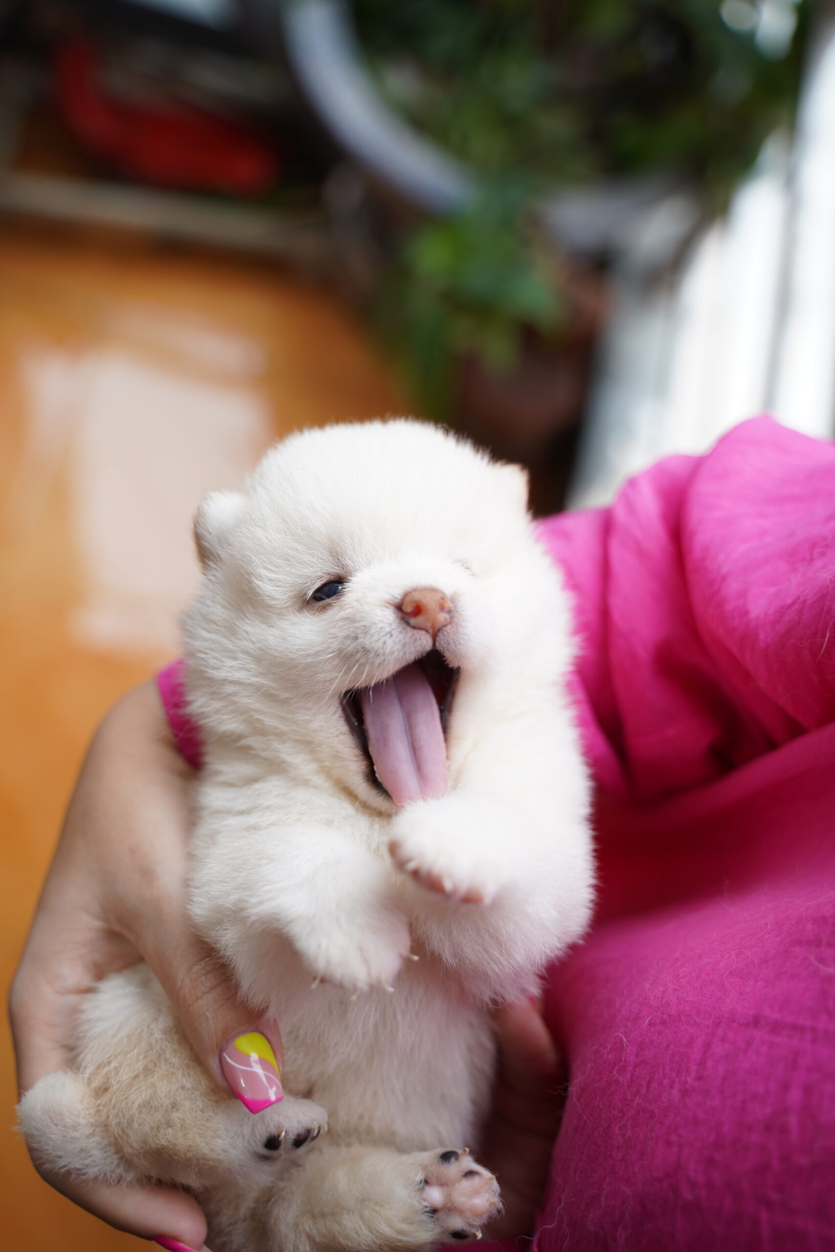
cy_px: 626
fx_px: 1148
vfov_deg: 57.2
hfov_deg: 40.0
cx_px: 418
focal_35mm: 33
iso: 160
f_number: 2.8
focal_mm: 33
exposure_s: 1/100
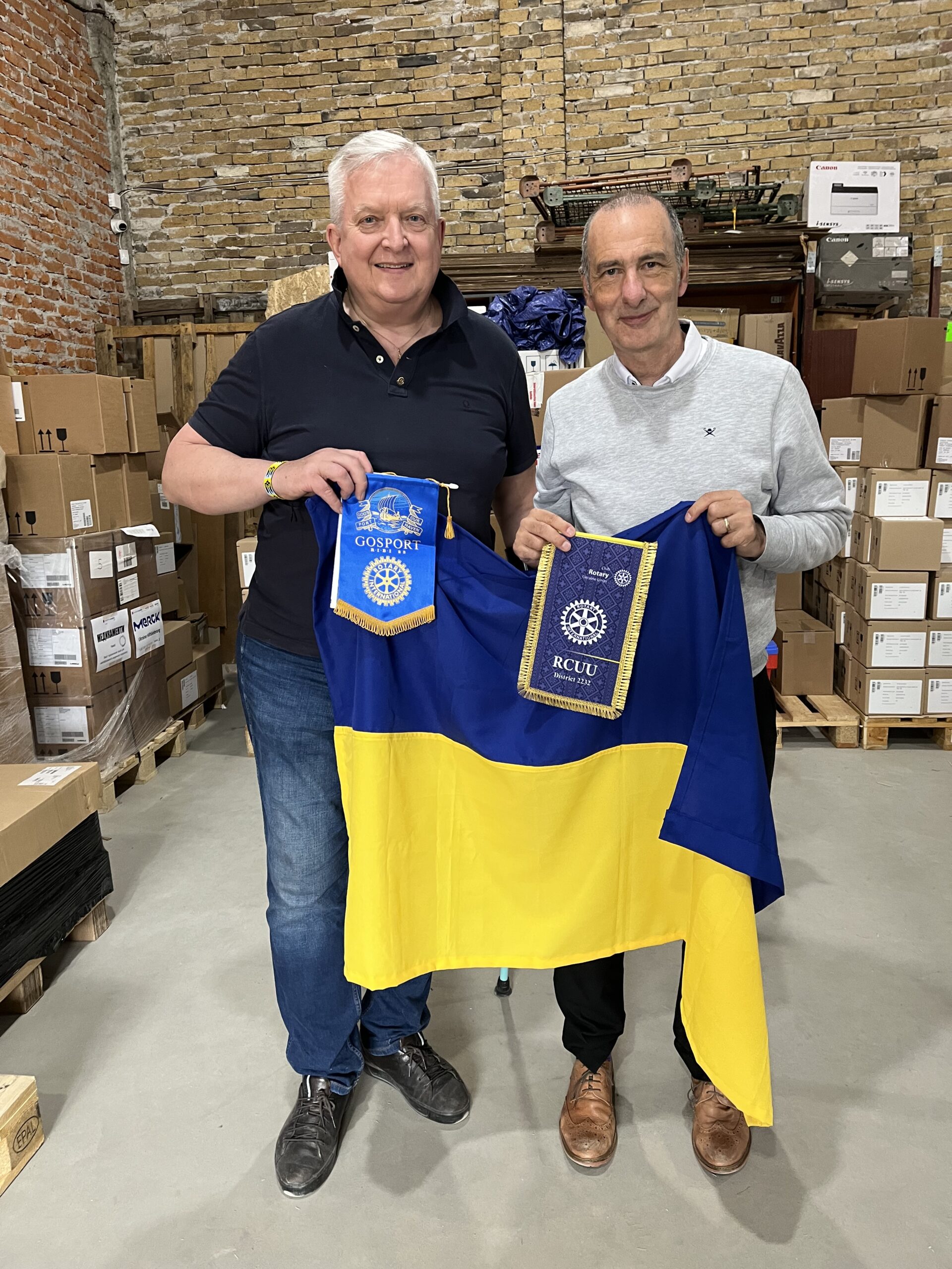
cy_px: 634
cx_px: 476
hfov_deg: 53.1
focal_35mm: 26
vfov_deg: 67.3
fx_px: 953
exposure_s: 1/50
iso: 200
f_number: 1.6
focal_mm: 5.1
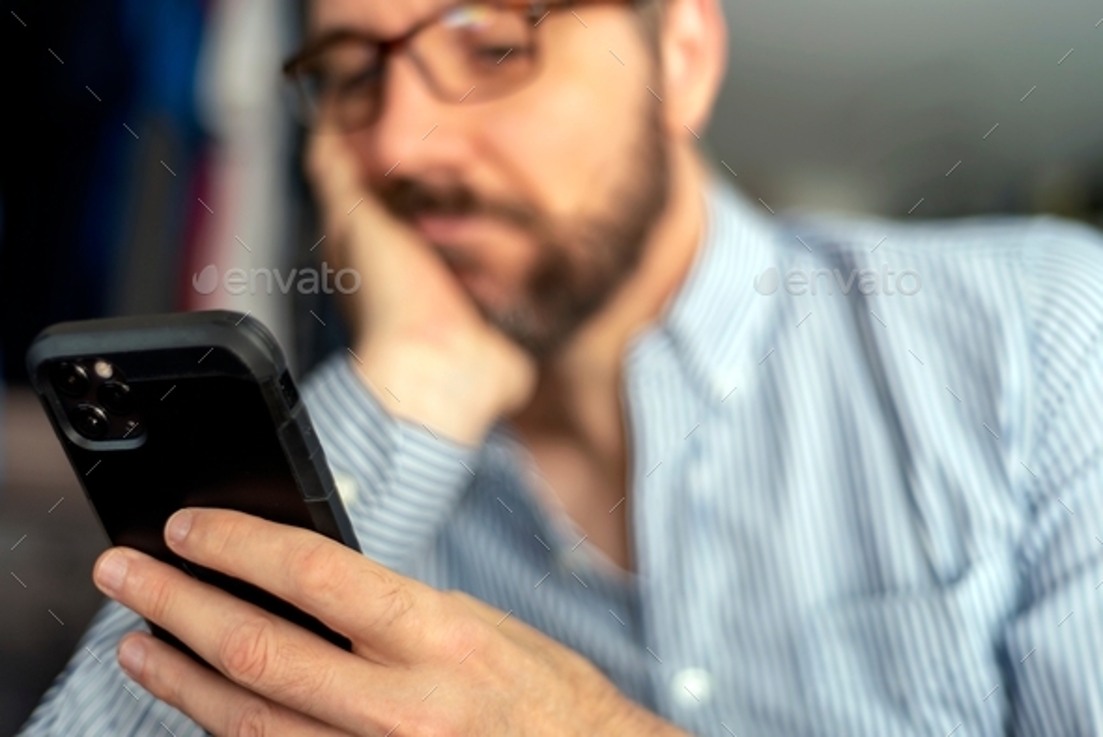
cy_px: 368
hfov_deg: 39.6
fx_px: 1533
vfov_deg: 27.0
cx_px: 552
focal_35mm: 50
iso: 200
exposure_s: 1/25
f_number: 1.8
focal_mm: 50
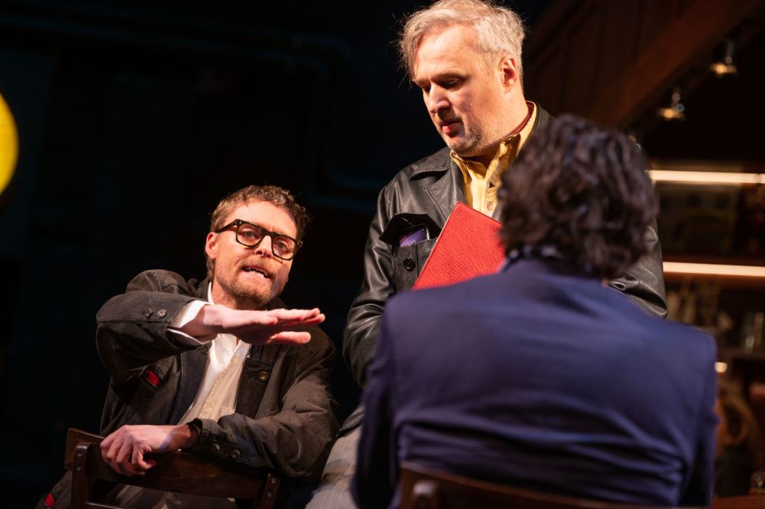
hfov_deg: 12.8
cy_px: 254
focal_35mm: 160
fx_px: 3397
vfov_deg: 8.6
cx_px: 382
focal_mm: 160
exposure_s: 1/80
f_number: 4
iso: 800
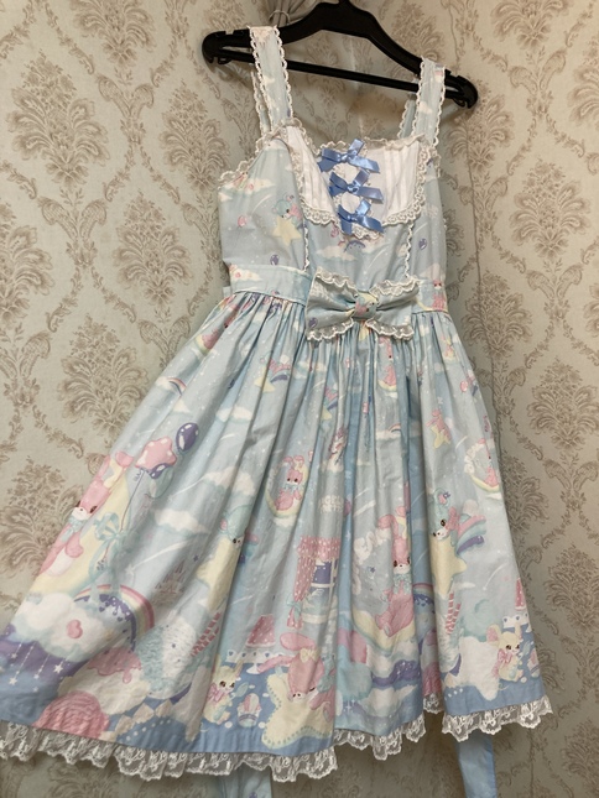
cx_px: 300
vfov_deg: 63.4
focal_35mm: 28
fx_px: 646
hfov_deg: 49.8
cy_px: 399
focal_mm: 3.99
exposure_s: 1/50
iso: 100
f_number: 1.8
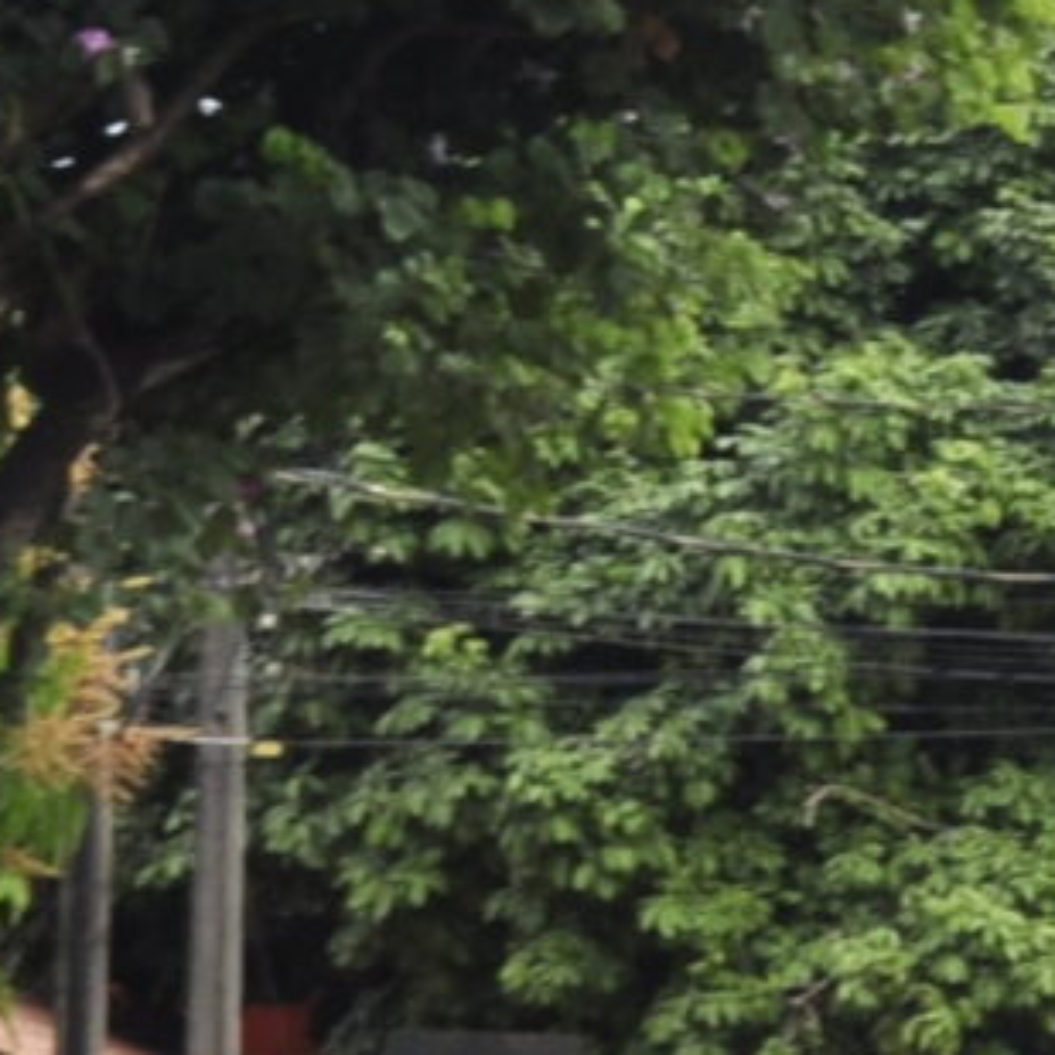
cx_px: 3445
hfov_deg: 3.1
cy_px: 727
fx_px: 18930
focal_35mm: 549
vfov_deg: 3.2
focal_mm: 52
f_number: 10
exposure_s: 1/125
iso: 200
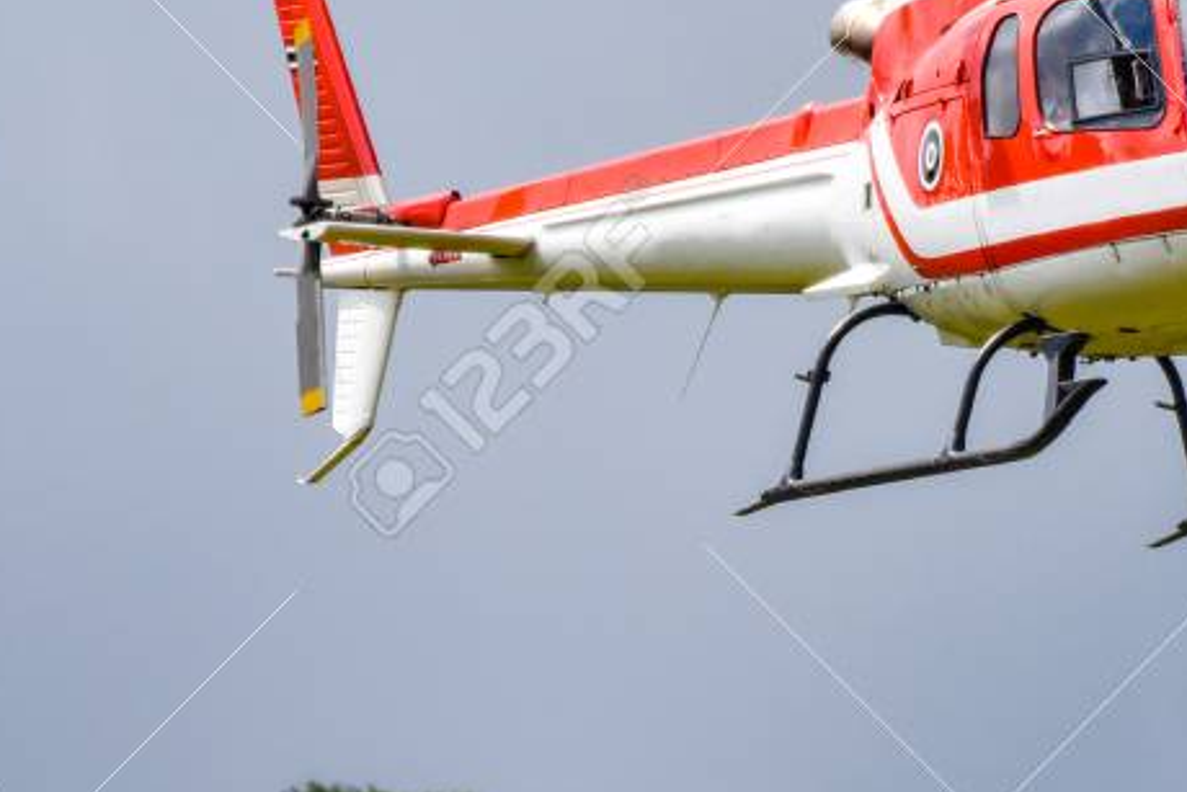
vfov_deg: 2.1
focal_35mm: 650
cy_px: 267
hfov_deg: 3.2
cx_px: 981
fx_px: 21437
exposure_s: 1/4000
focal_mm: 230
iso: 1000
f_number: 5.3
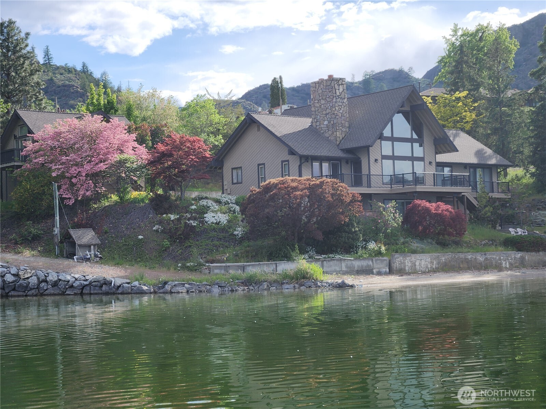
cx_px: 273
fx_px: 1088
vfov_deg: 21.3
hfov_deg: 28.2
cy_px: 204
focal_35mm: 69
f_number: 2.4
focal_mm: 7
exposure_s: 1/1024
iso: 25
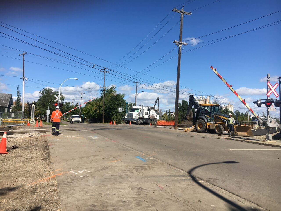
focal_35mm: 29
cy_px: 106
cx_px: 140
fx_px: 235
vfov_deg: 48.2
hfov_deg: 61.7
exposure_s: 1/1876
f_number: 2.2
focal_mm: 4.15
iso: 25
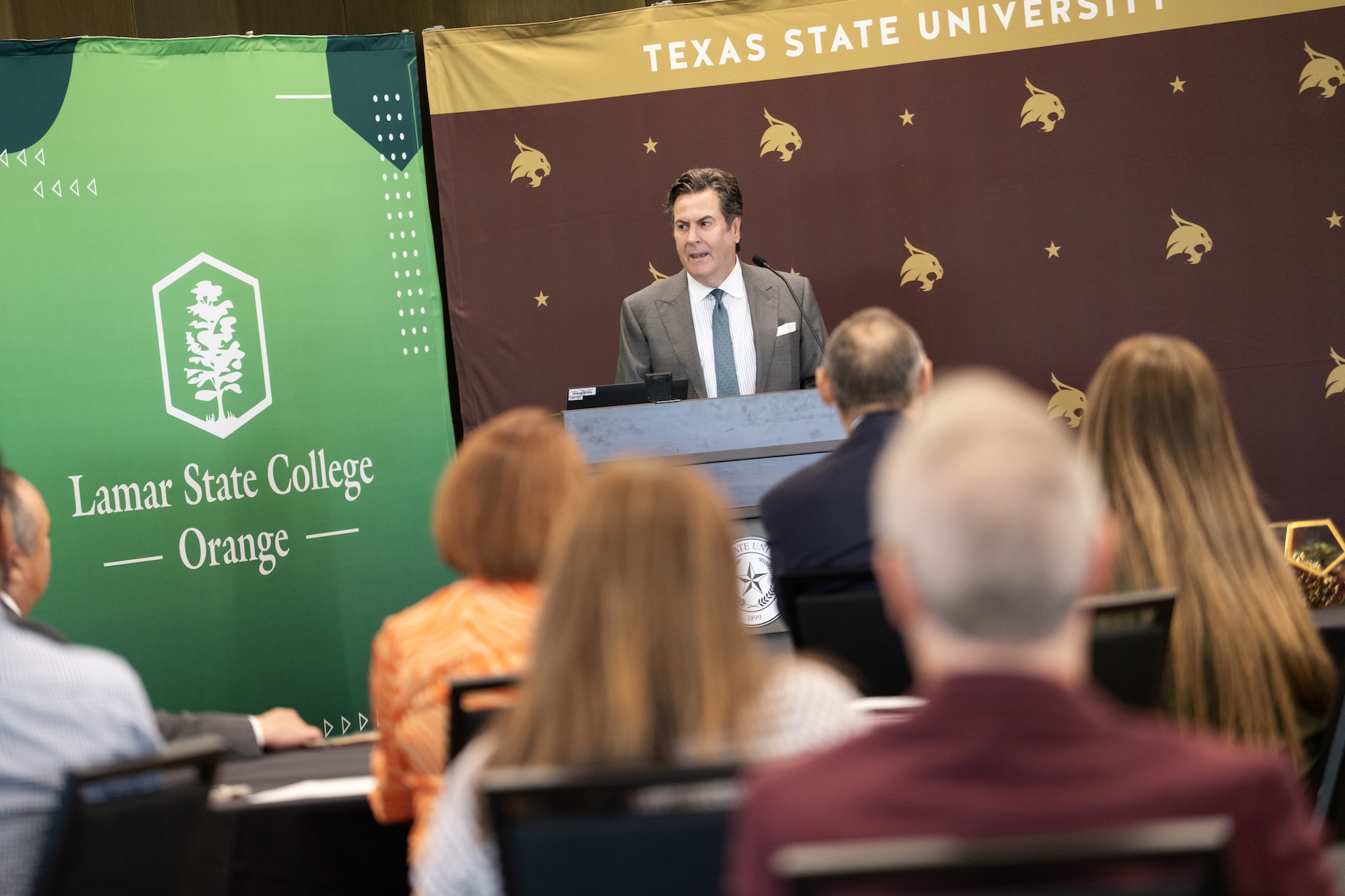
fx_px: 7023
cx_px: 672
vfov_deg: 7.3
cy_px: 448
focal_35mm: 188
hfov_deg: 10.9
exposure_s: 1/100
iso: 1600
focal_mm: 188
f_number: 4
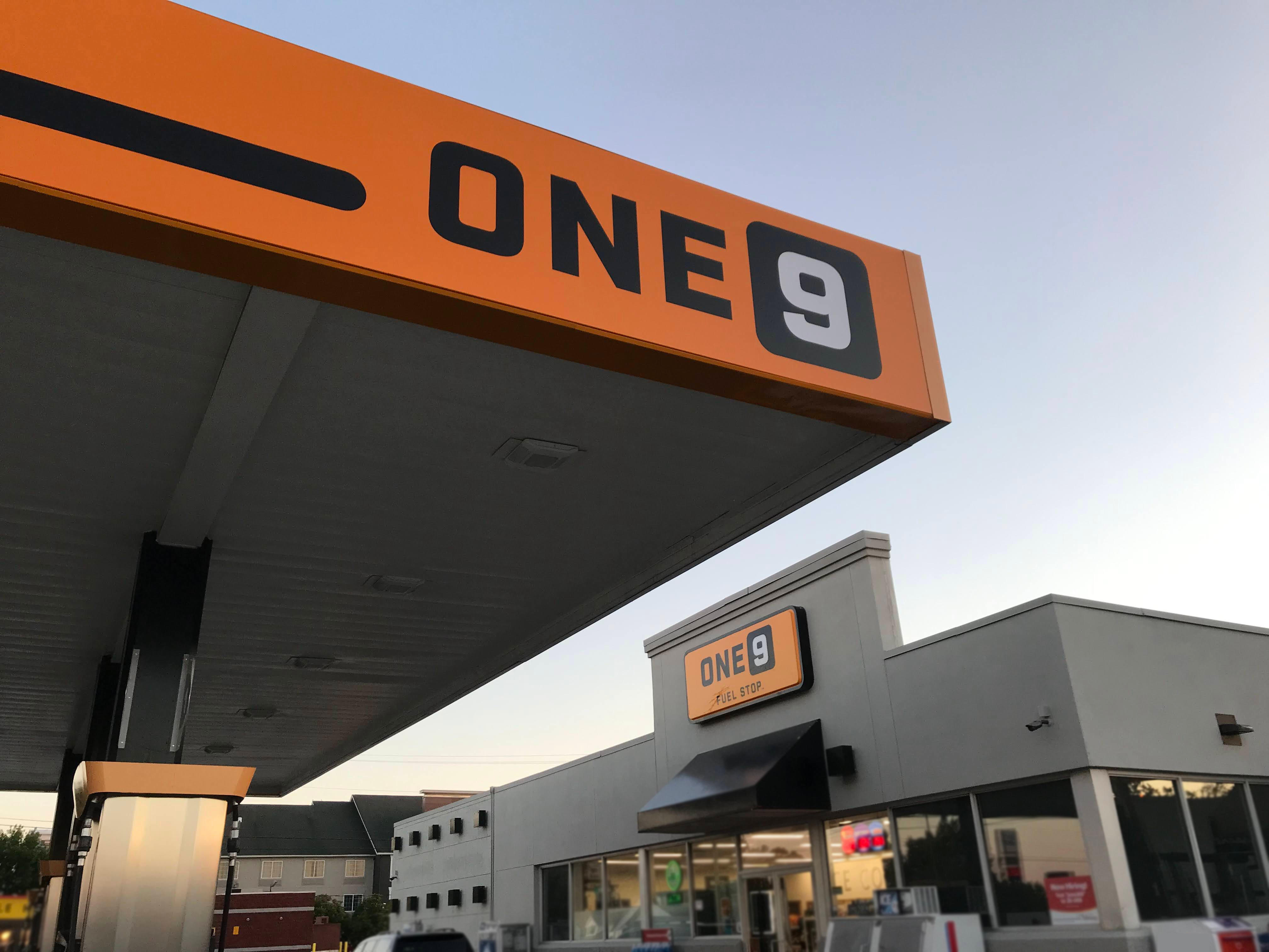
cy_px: 476
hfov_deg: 63.4
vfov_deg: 49.7
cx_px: 634
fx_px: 1026
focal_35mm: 28
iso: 25
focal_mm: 3.99
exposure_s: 1/122
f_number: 1.8
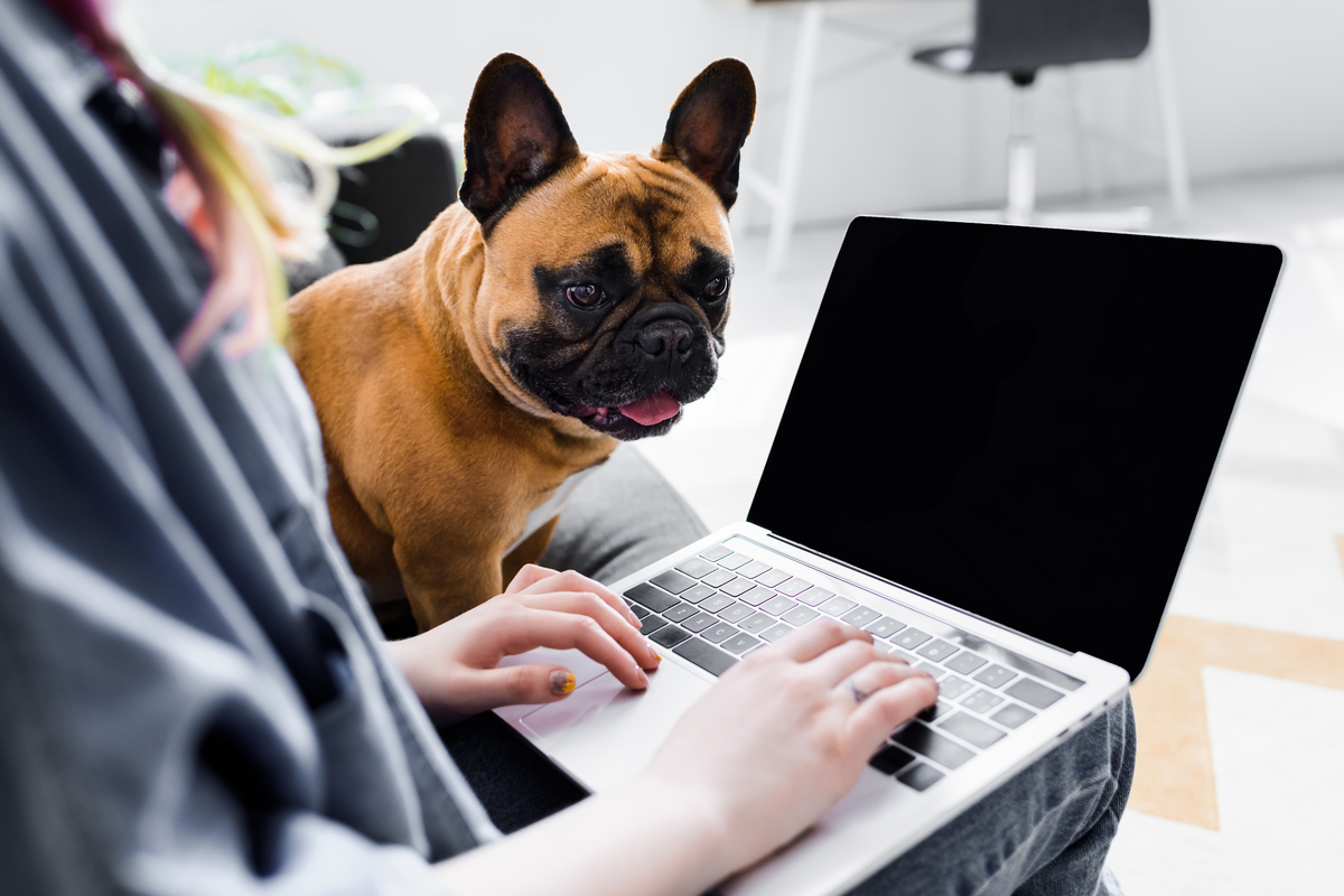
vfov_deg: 37.9
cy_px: 448
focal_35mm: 35
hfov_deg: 54.4
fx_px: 1307
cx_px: 672
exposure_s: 1/250
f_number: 3.2
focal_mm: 35
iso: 320
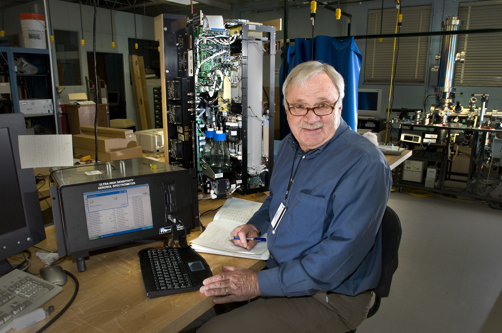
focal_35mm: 26
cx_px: 251
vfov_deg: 50.3
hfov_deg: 70.5
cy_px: 166
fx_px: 355
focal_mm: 17
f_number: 9
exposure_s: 1/100
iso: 800
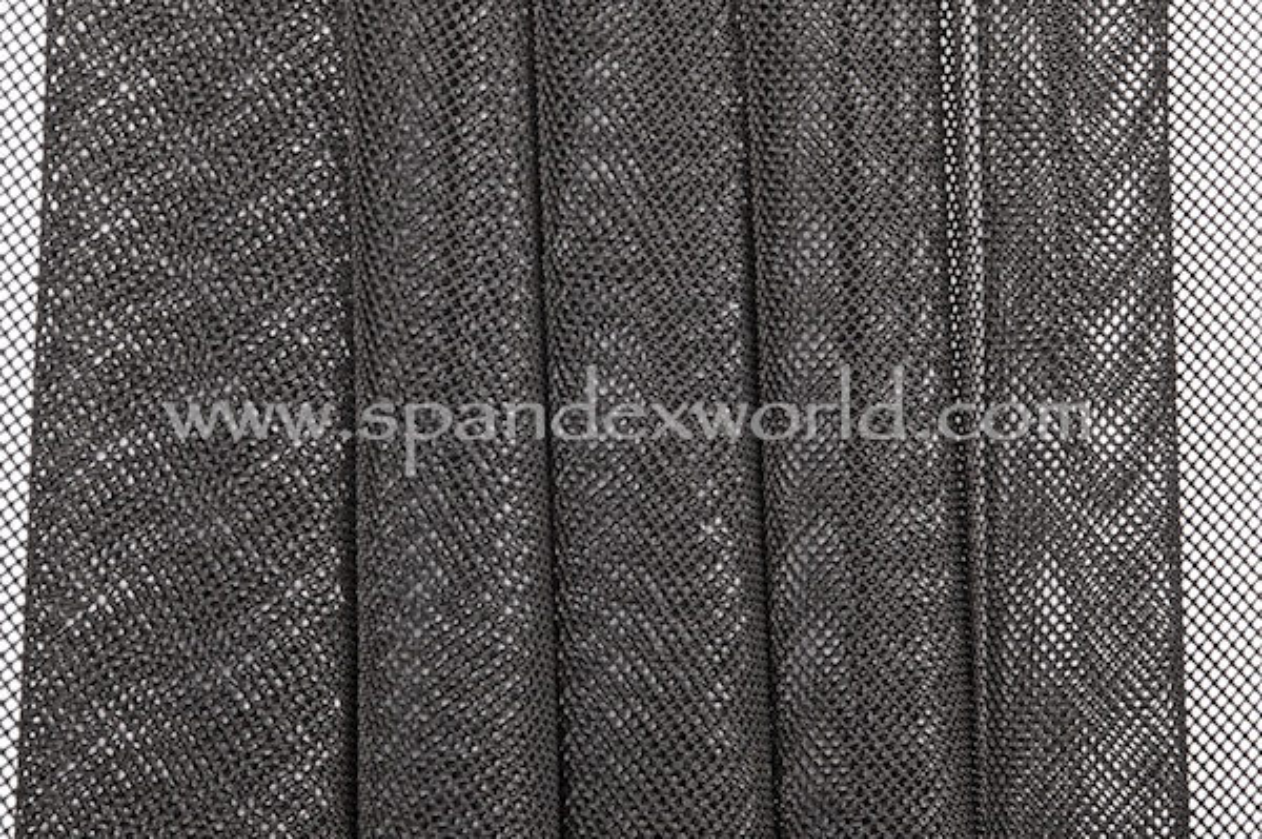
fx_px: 6830
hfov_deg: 10.6
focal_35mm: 195
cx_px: 631
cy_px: 420
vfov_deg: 7.0
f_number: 11
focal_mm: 130
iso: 200
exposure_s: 1/200
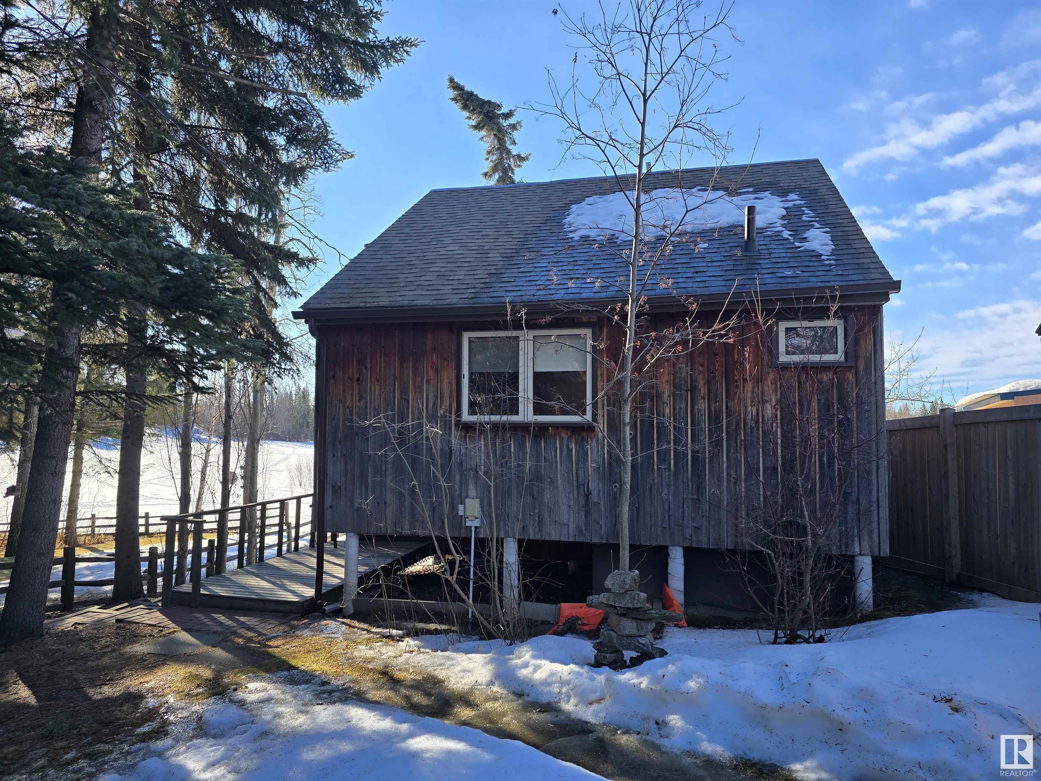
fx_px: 692
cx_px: 520
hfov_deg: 73.9
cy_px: 390
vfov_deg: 58.9
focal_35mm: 23
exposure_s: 1/497
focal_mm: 6.3
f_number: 1.7
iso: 12
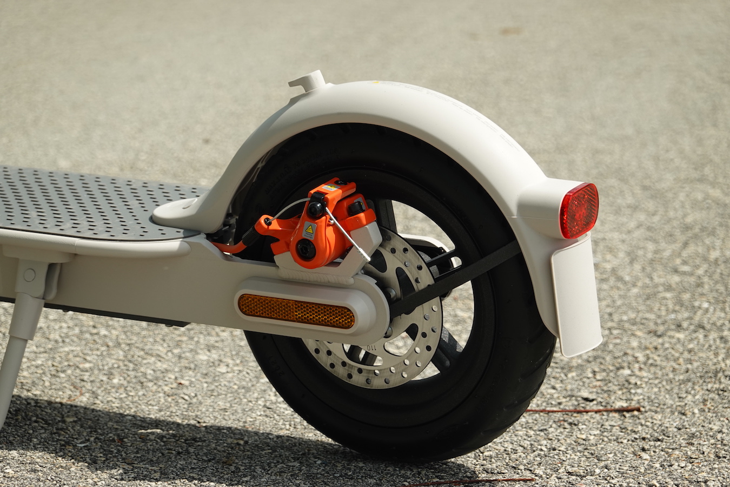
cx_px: 365
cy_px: 244
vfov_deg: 10.4
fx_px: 2676
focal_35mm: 132
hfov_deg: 15.5
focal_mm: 47.86
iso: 100
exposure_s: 1/200
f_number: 4.5
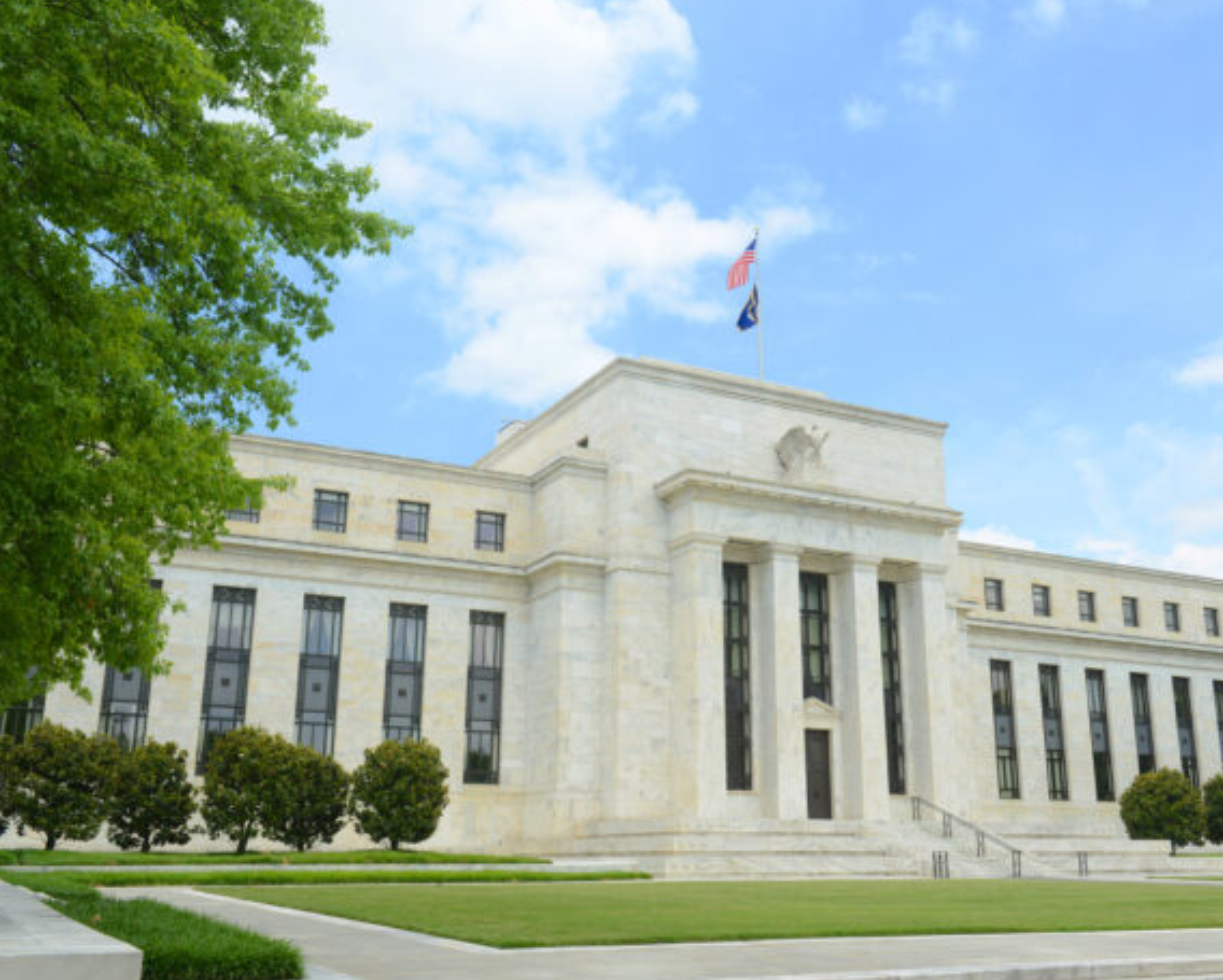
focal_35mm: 37
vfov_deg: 40.2
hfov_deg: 49.0
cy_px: 492
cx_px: 670
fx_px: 1340
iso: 100
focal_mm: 32
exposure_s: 1/200
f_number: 8
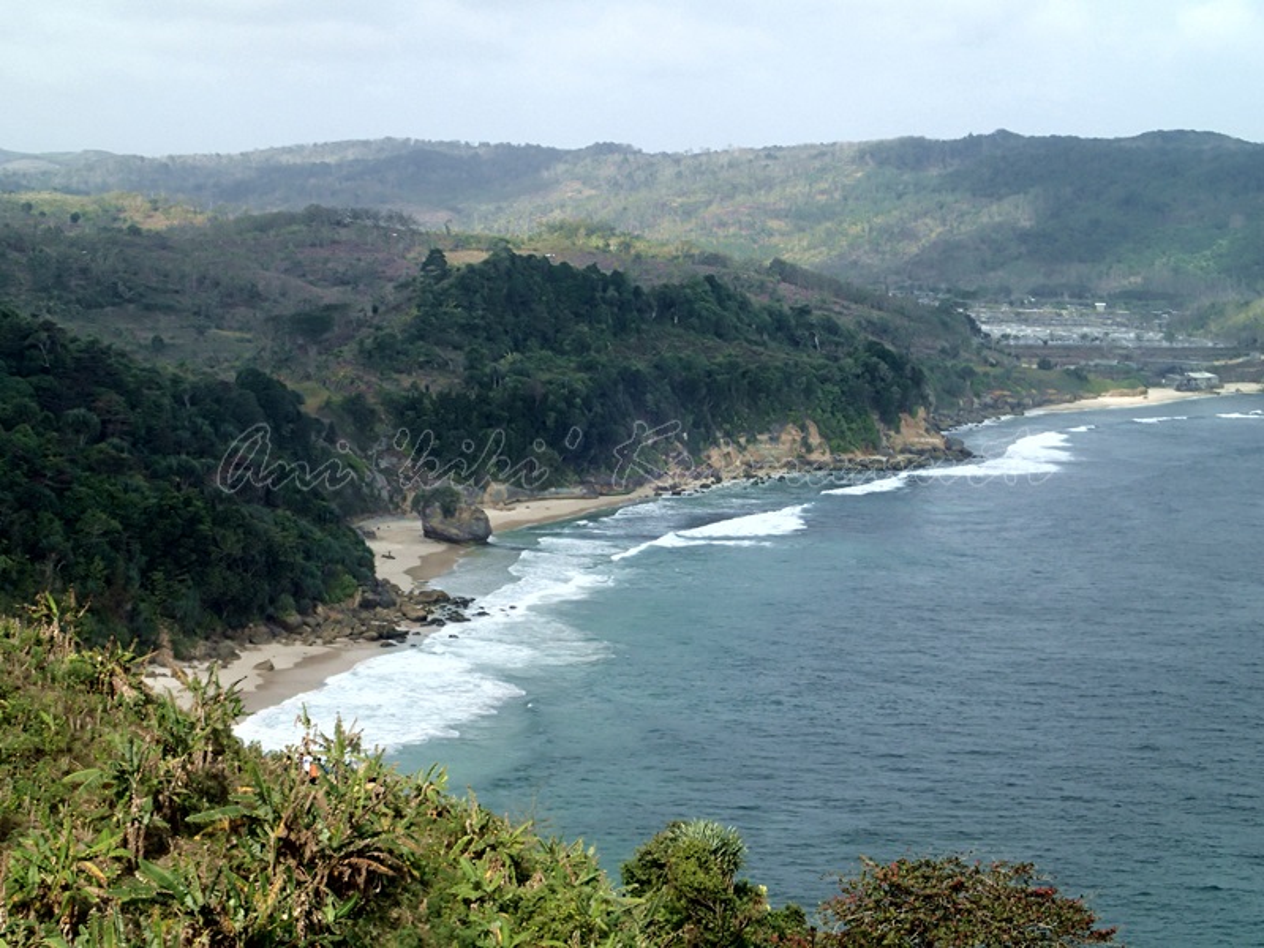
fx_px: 3104
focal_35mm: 85
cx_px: 632
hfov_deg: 23.0
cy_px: 474
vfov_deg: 17.4
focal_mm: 15.41
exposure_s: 1/250
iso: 100
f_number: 6.3
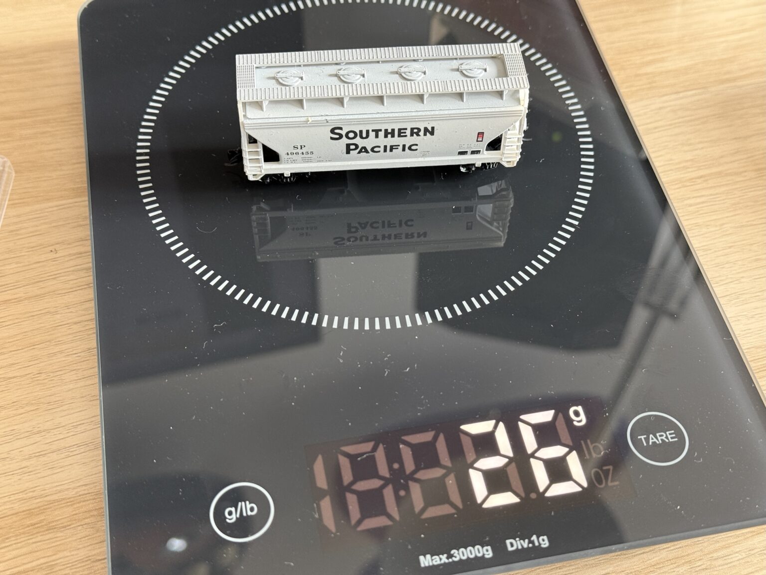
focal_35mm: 48
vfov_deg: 30.3
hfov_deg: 39.7
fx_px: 1062
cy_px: 288
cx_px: 383
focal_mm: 6.76
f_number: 1.78
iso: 200
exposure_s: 1/33
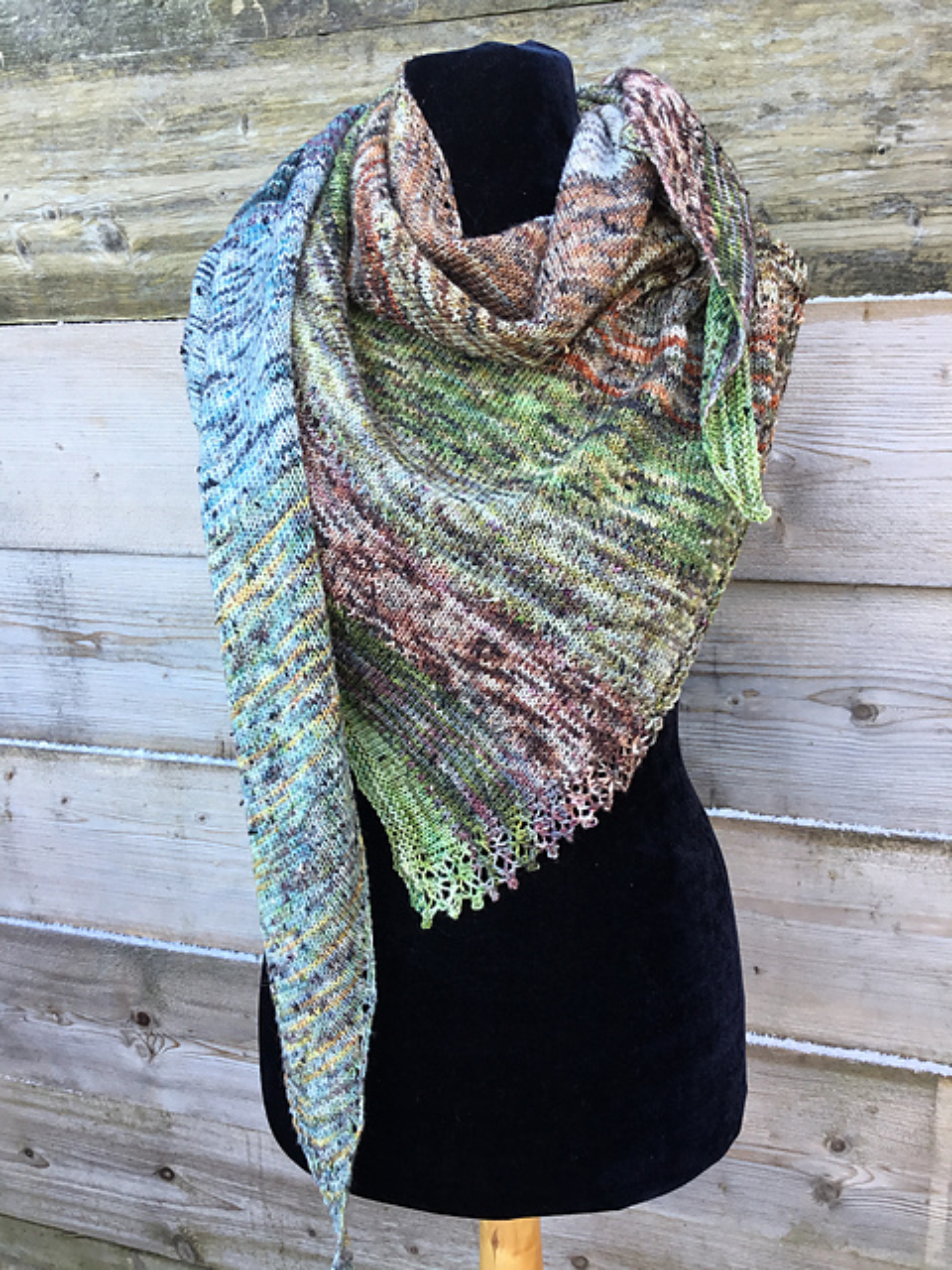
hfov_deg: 45.4
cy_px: 635
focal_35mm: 31
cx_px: 476
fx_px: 1137
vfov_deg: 58.4
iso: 25
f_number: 2.4
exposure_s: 1/50
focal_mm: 3.3
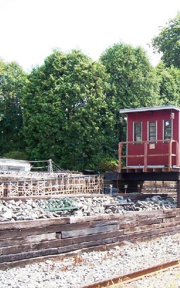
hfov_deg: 21.4
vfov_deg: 35.1
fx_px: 456
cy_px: 152
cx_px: 192
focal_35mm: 58
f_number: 5.6
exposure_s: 1/180
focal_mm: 5.6
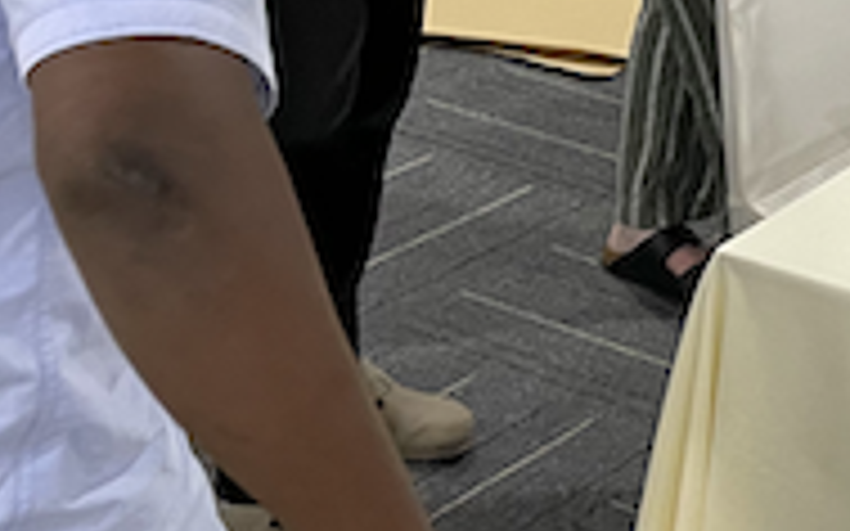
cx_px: 1318
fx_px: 2455
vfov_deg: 12.0
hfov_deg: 17.4
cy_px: -176
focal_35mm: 106
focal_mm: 4.2
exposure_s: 1/50
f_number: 1.6
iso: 200
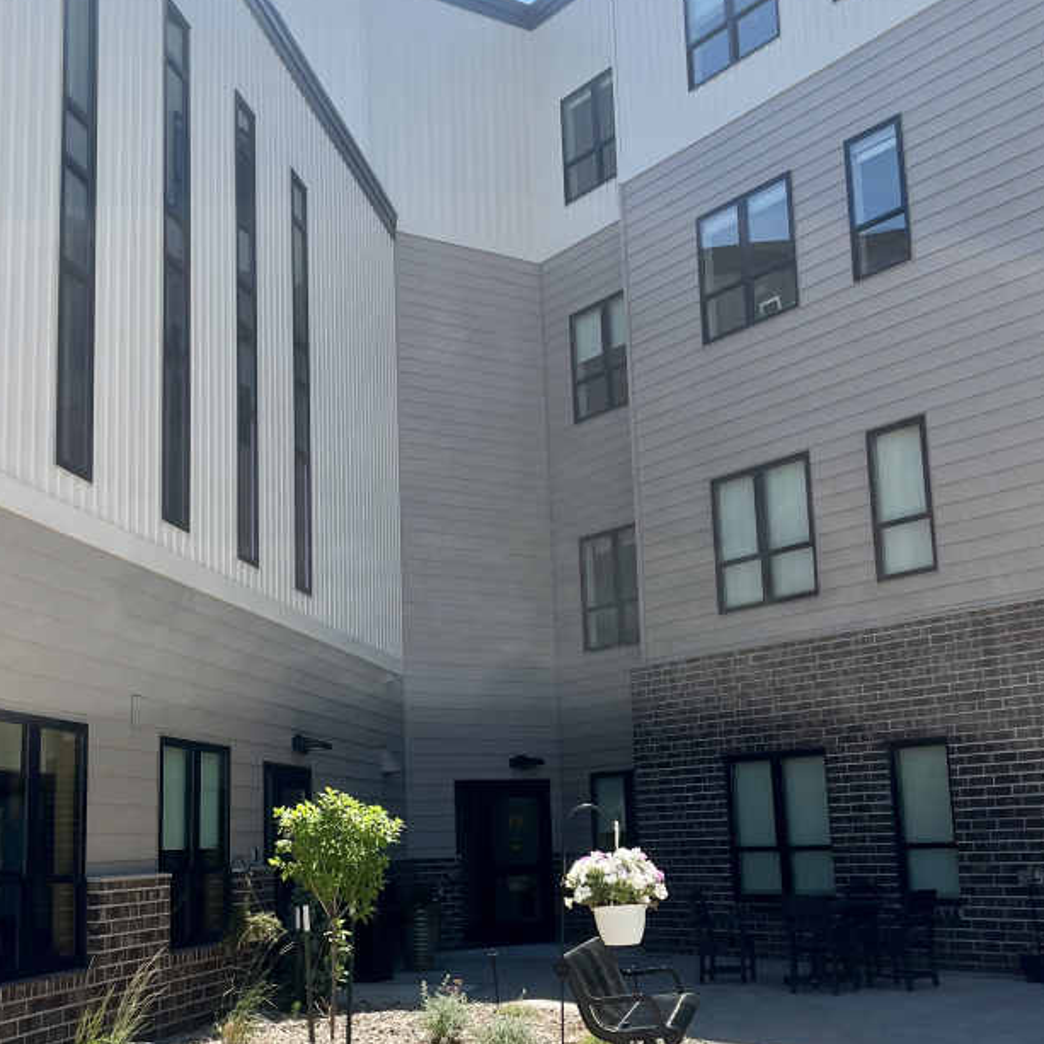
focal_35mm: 45
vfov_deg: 37.5
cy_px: 574
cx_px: 499
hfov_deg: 37.5
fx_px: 1535
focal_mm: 5.1
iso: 50
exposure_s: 1/2899
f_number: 1.6
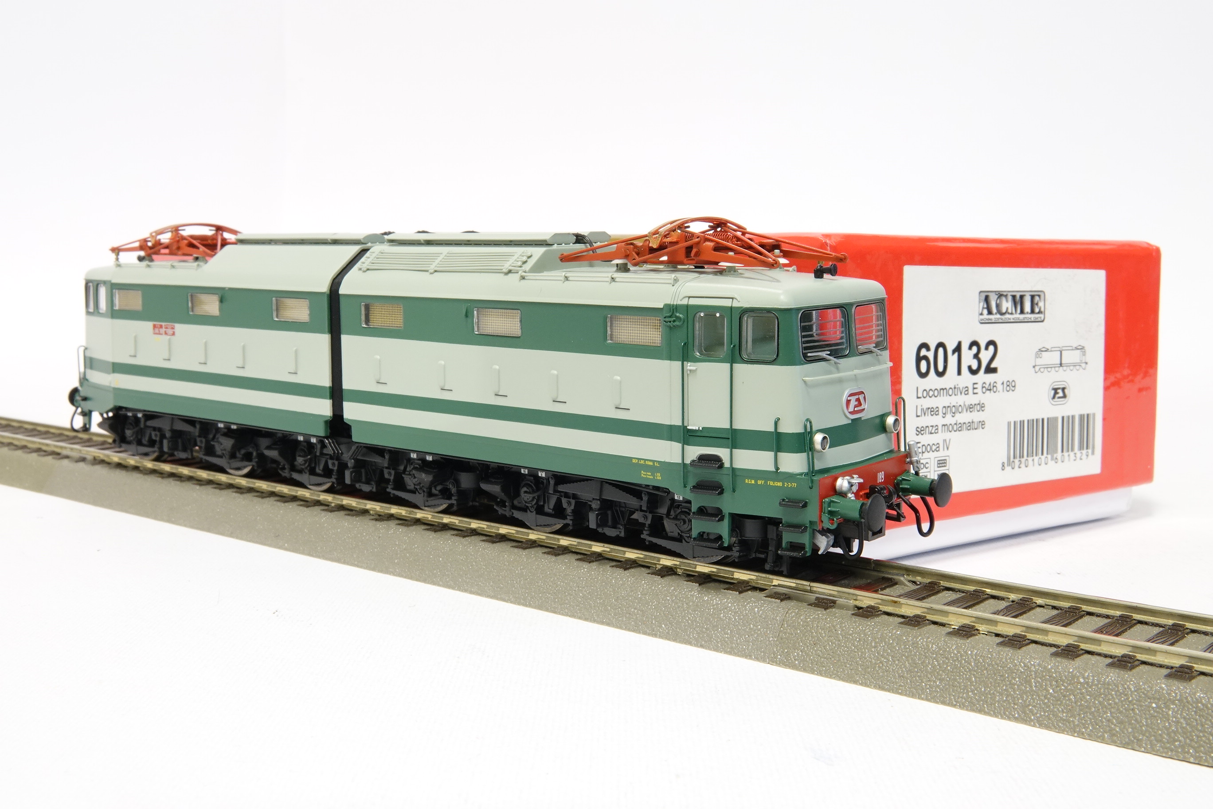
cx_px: 606
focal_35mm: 40
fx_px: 1348
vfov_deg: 33.4
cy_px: 404
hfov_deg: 48.5
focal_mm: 14.65
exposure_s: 2
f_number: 13
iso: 400
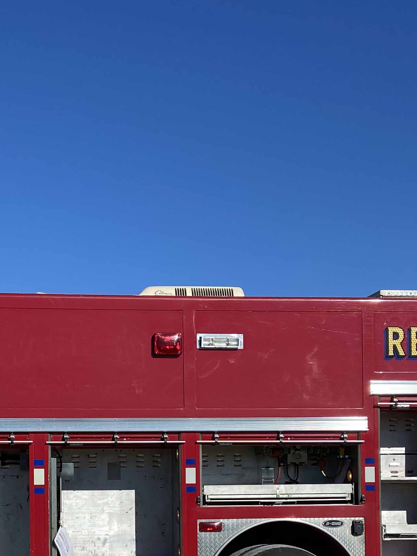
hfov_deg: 23.8
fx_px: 980
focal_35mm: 61
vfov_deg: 30.7
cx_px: 119
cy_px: 465
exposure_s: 1/4444
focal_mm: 4.25
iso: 32
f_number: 1.8
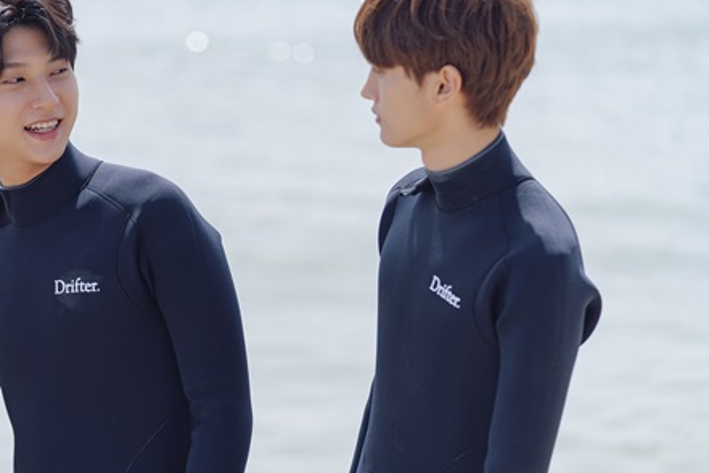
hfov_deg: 13.9
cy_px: 211
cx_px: 241
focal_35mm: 147
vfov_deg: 9.3
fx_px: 2895
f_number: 2.8
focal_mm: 108
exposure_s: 1/1000
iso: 100
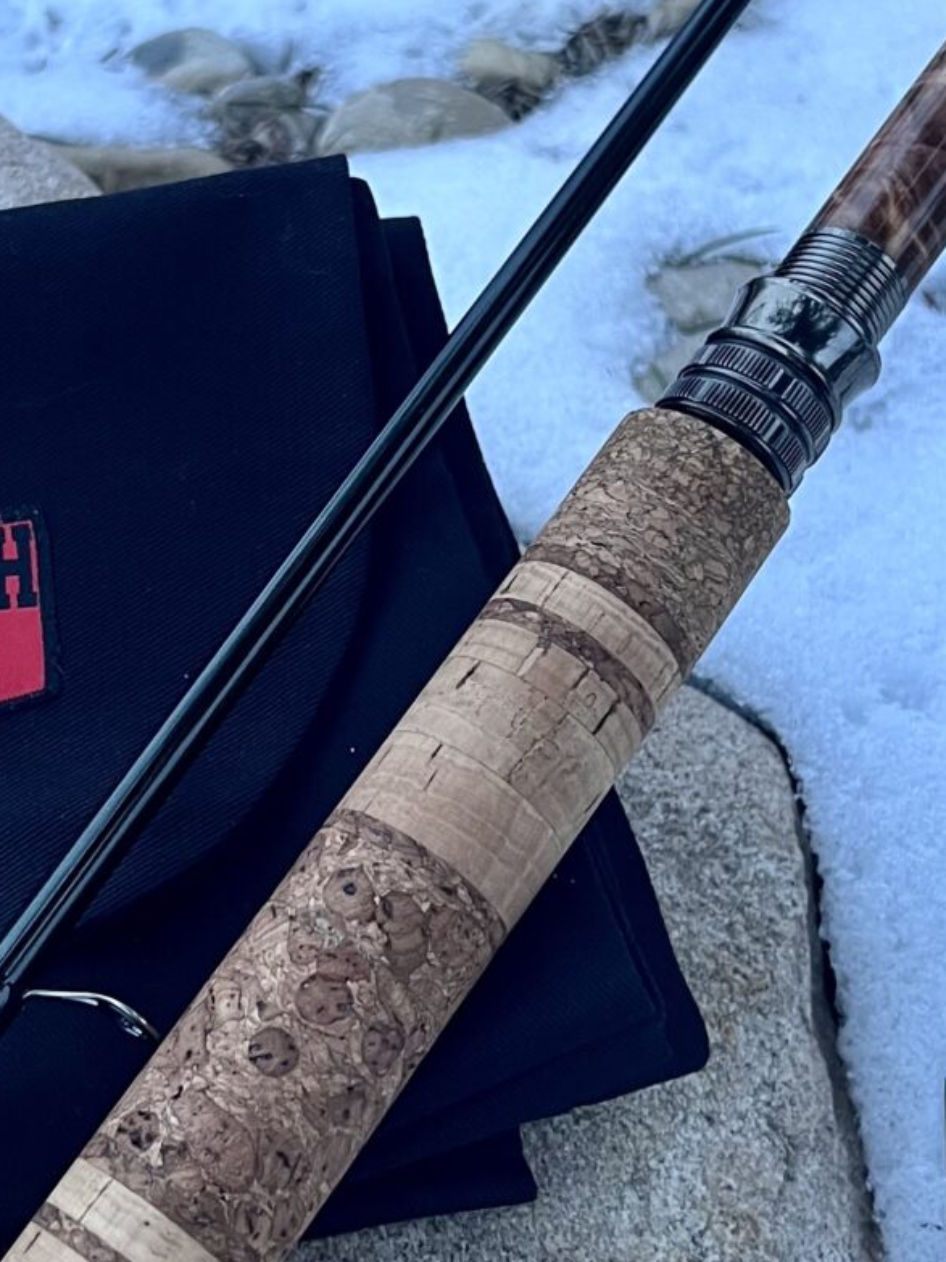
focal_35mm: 68
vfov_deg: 28.4
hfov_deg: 21.5
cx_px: 292
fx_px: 2478
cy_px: 461
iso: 200
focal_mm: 5.7
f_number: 1.5
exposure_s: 1/60
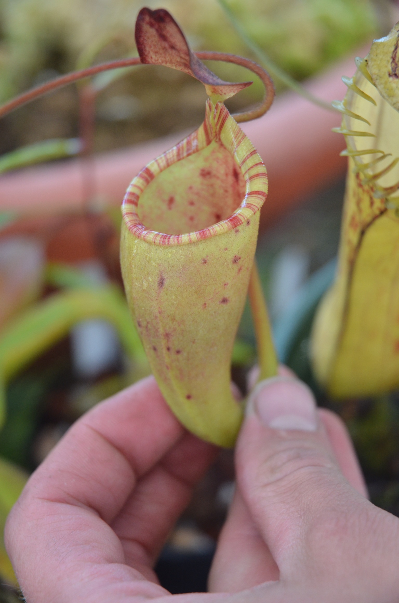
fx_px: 1754
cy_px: 302
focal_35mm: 105
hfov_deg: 13.0
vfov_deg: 19.5
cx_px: 200
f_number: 4.5
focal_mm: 70
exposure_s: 1/125
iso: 800
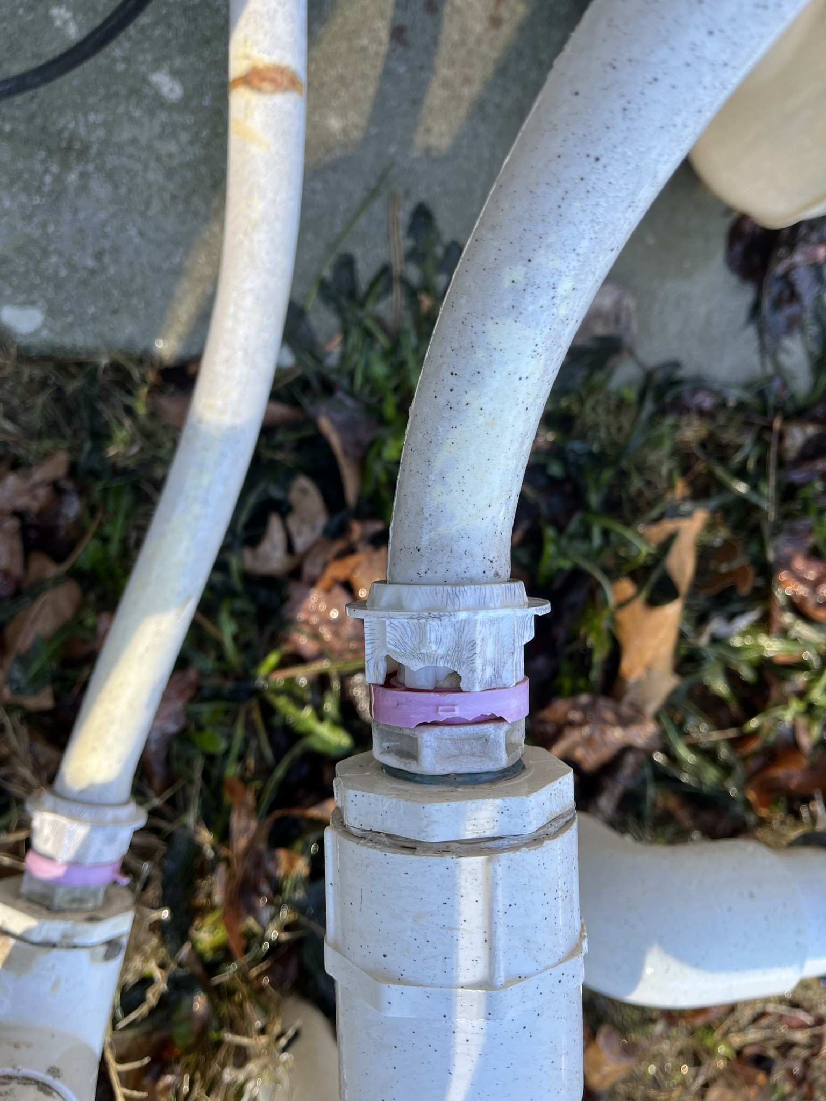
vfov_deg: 67.3
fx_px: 827
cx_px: 413
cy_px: 550
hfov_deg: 53.1
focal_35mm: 26
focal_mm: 5.1
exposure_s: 1/283
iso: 40
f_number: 1.6
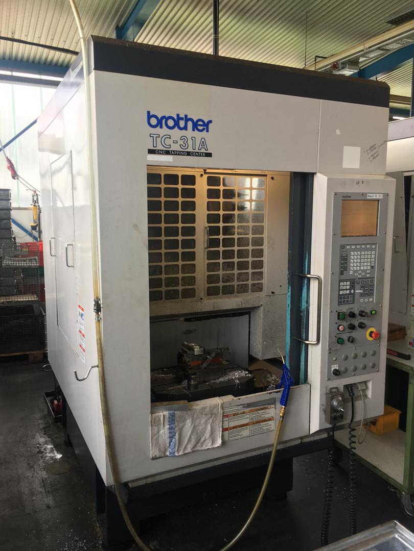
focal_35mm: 29
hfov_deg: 48.2
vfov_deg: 61.7
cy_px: 276
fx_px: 462
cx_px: 207
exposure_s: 1/50
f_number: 2.2
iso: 25
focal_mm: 4.15
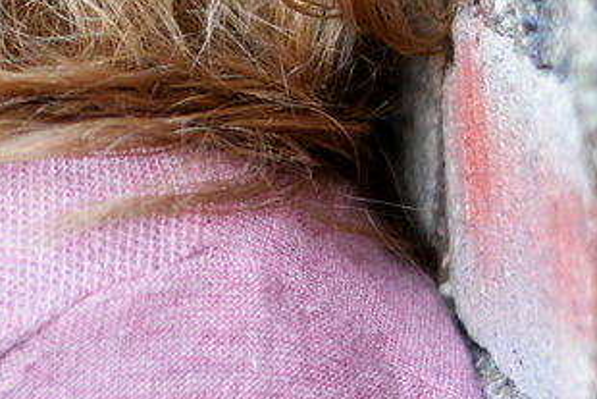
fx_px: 4330
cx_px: -183
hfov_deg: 7.8
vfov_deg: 5.2
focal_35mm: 261
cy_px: -118
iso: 250
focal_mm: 50
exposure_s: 1/100
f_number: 2.5
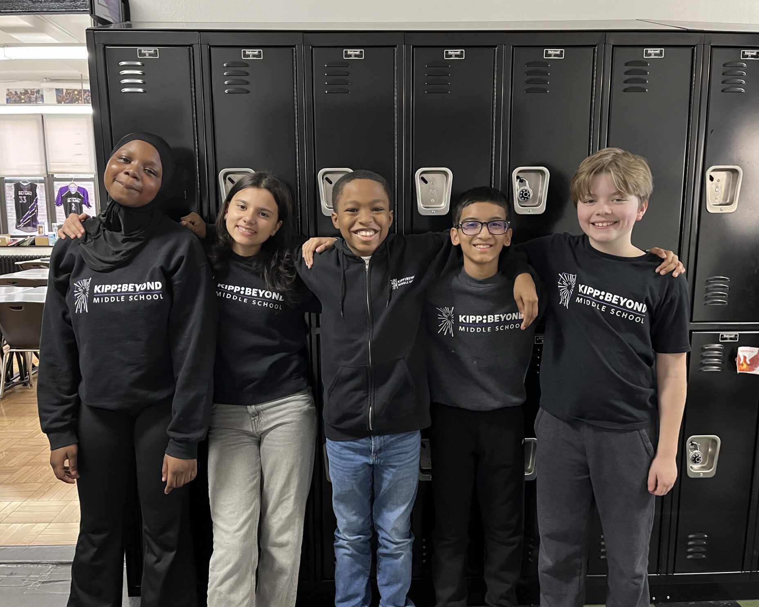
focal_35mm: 28
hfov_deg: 62.2
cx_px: 360
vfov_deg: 51.5
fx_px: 629
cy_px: 305
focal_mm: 5.1
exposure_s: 1/36
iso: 500
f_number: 1.6
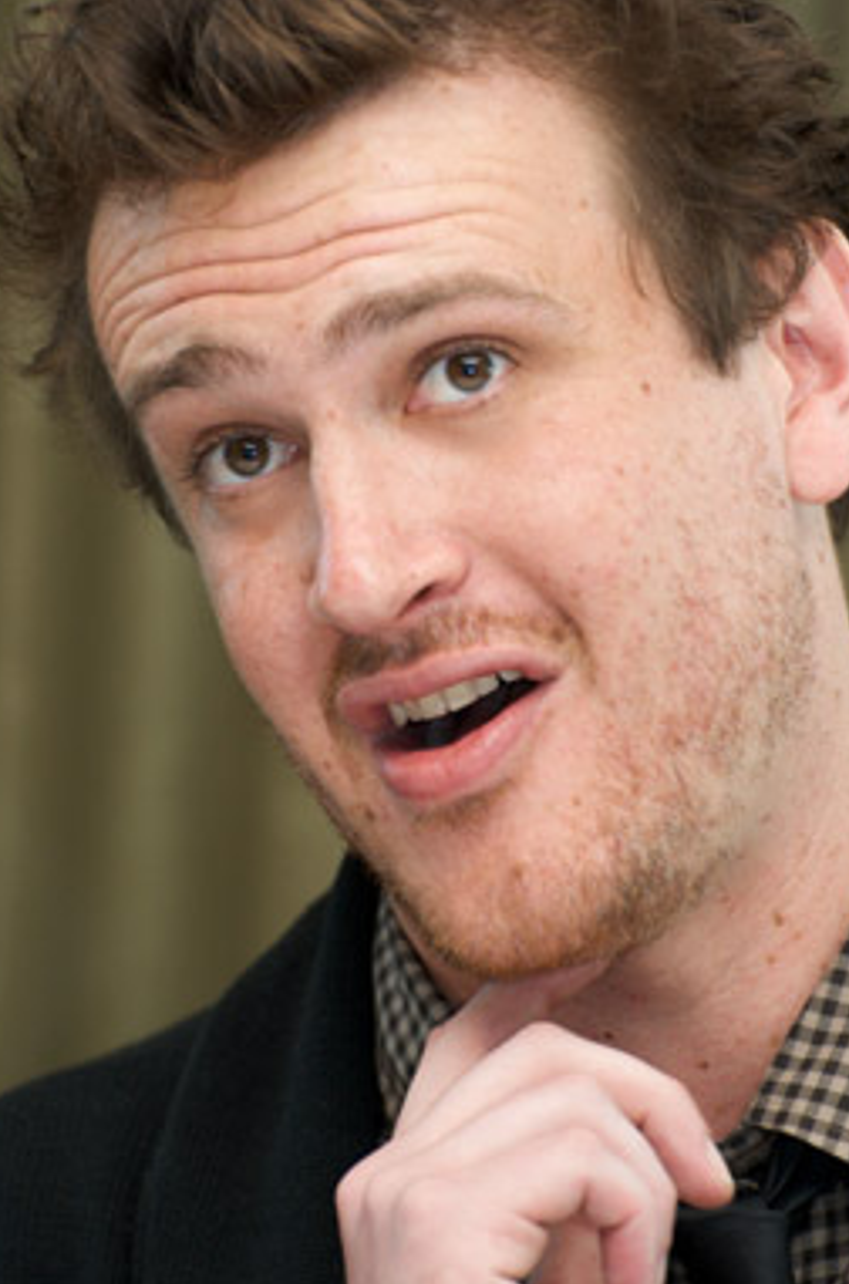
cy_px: 603
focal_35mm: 260
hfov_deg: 5.3
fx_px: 9247
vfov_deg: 7.9
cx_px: 483
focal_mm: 165
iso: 640
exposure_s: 1/60
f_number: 5
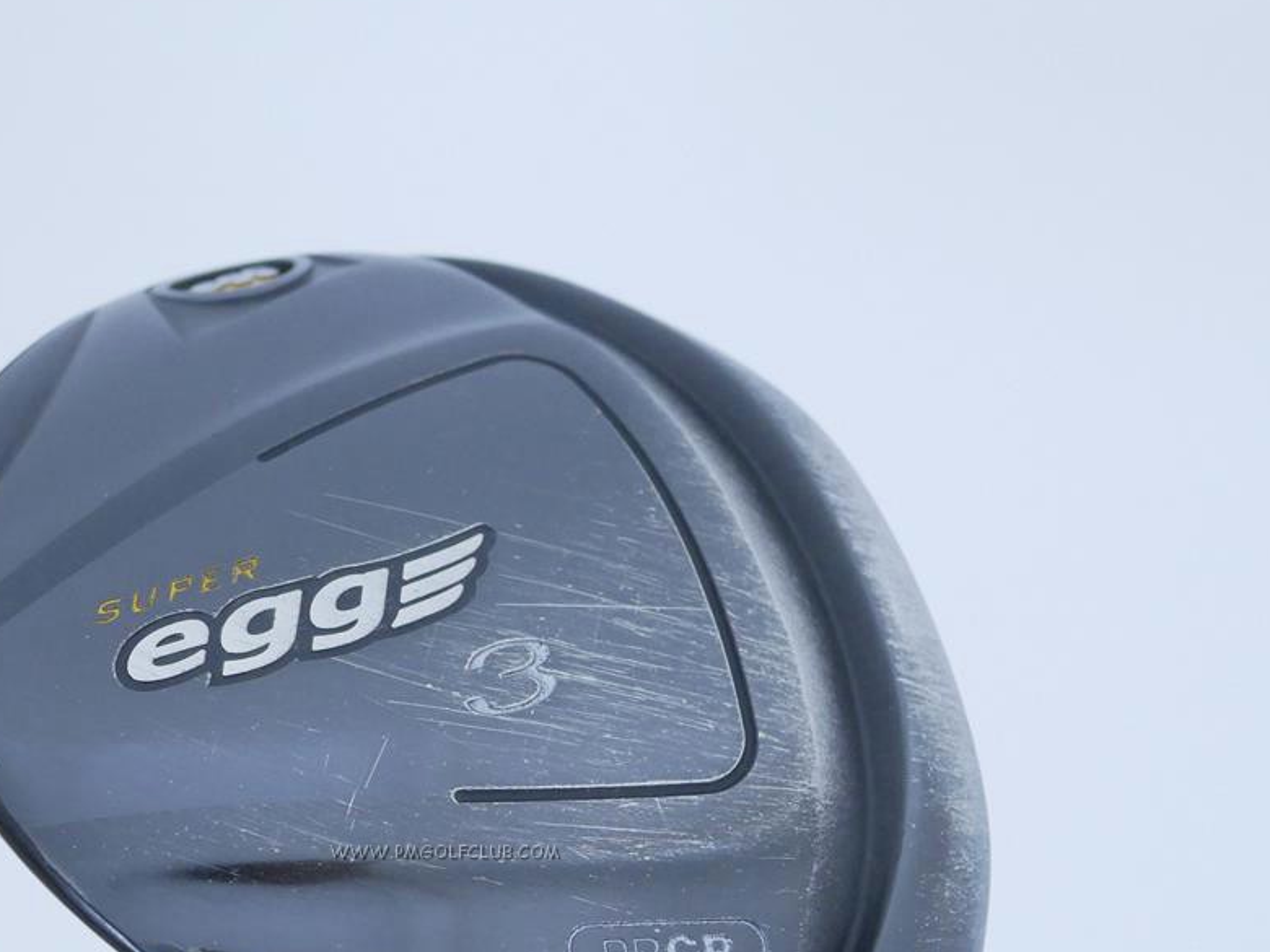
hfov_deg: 23.7
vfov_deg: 17.9
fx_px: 3008
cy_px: 705
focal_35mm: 82
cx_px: 445
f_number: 4.5
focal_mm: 25
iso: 1600
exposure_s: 1/60
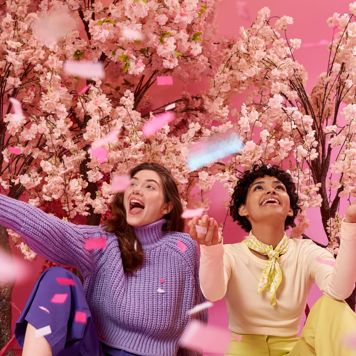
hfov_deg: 36.8
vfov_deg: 36.2
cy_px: 252
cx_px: 178
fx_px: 535
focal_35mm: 46
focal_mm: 24
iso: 500
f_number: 4.5
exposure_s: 1/100
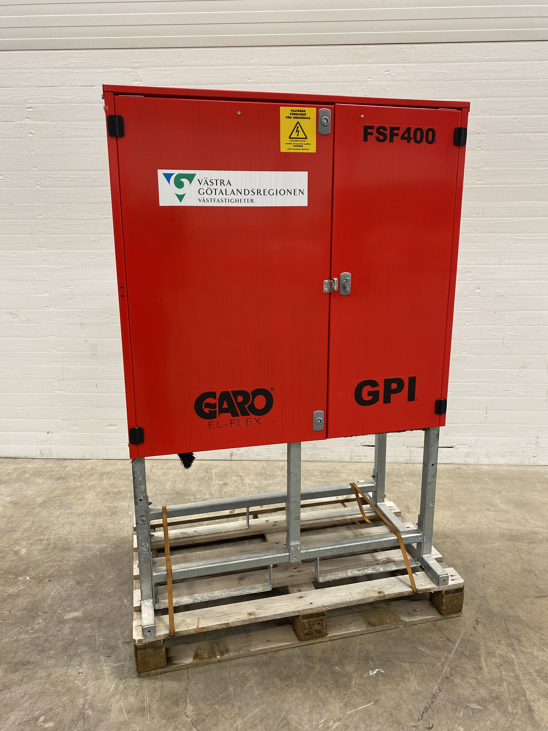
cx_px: 274
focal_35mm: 26
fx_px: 549
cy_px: 366
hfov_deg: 53.1
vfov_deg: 67.3
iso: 125
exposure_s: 1/61
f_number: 1.8
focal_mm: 4.25
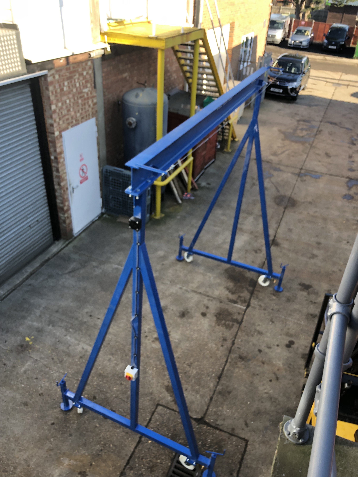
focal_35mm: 28
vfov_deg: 63.4
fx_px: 386
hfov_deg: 49.7
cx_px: 179
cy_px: 238
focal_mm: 4
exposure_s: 1/130
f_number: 1.8
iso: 20
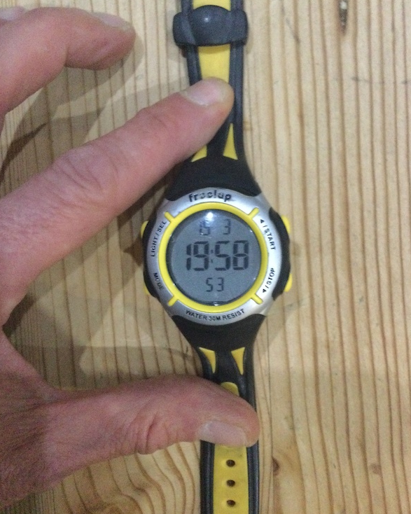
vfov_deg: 54.2
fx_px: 502
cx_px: 207
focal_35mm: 33
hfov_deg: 44.5
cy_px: 240
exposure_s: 1/17
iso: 640
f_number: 2.4
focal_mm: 3.3
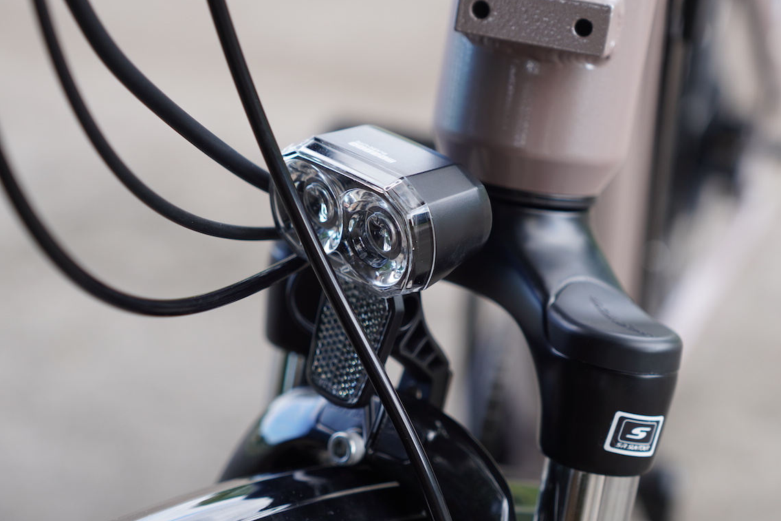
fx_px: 1844
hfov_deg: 23.9
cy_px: 281
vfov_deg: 16.1
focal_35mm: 85
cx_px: 420
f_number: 2.8
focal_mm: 46
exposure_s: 1/200
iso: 100
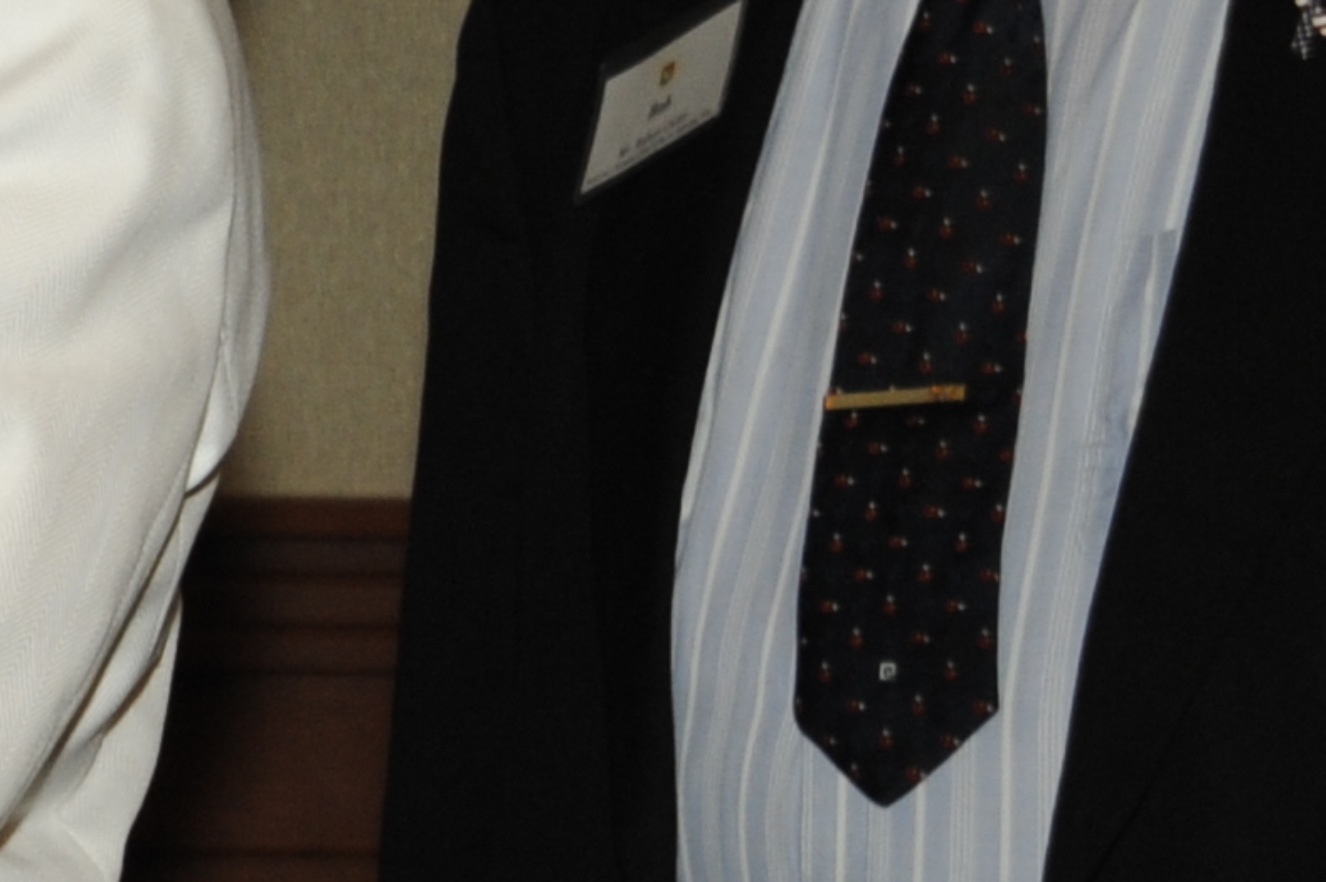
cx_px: -1376
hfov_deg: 8.1
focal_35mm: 243
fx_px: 8943
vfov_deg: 5.6
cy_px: 10
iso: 1000
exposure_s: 1/125
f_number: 7.1
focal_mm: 45
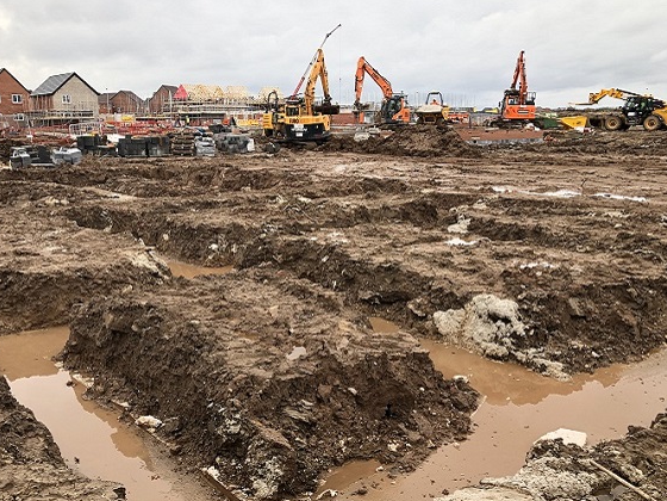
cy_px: 278
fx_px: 655
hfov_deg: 53.7
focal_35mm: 34
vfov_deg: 41.7
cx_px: 275
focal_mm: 4
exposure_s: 1/277
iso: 20
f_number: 1.8
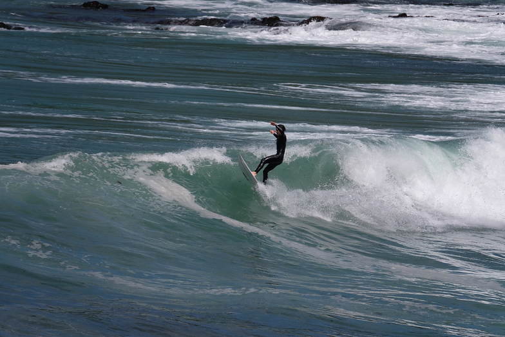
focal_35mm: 528
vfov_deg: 2.6
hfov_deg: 3.9
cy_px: 168
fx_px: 7408
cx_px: 252
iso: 250
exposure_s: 1/2500
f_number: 6.3
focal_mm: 352
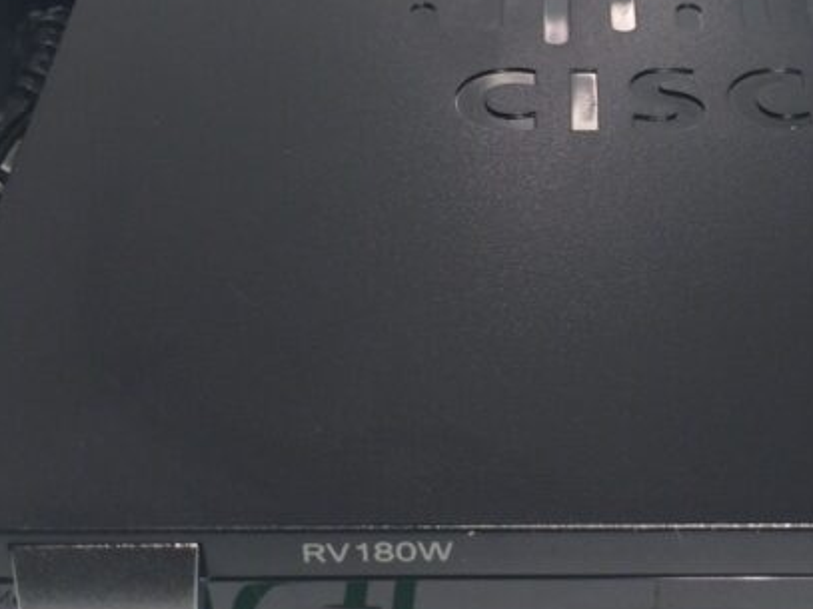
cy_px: 128
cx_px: 567
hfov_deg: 26.5
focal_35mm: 73
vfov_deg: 20.0
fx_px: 1714
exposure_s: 1/120
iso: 50
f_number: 2.2
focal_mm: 4.15
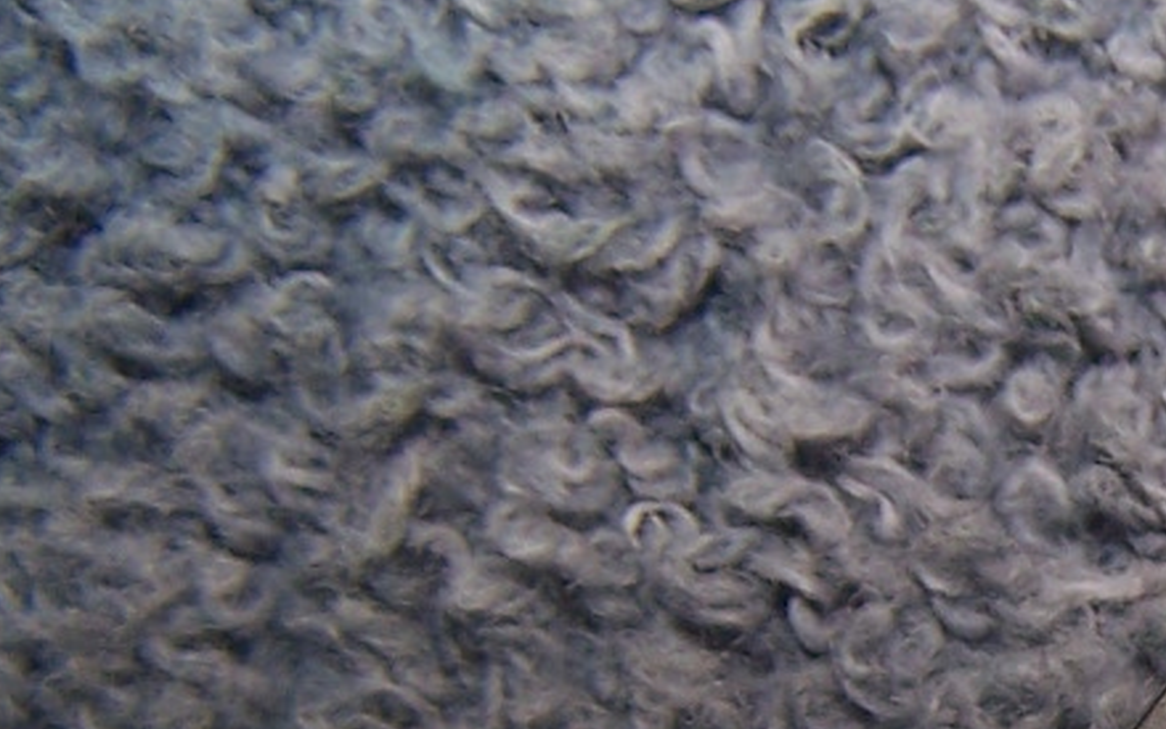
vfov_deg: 9.2
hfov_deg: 14.1
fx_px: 4512
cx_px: 1505
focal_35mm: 142
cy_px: 795
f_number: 2.8
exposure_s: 1/60
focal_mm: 6.3
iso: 80
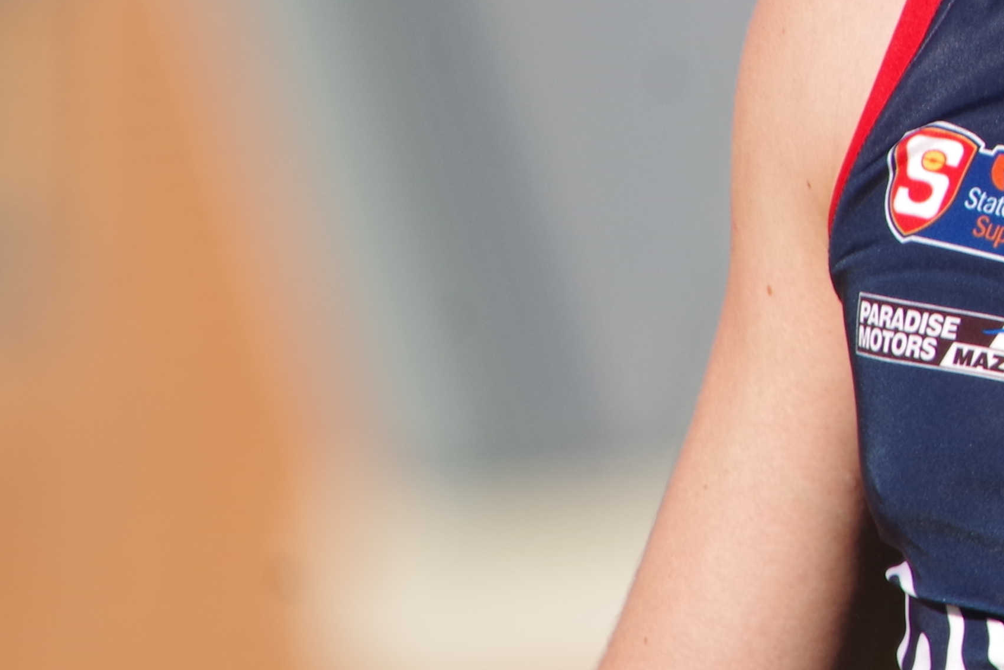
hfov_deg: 1.1
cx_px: 1576
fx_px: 54445
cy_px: 8
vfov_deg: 0.7
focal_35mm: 1952
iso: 320
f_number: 6.3
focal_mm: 450
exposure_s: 1/800
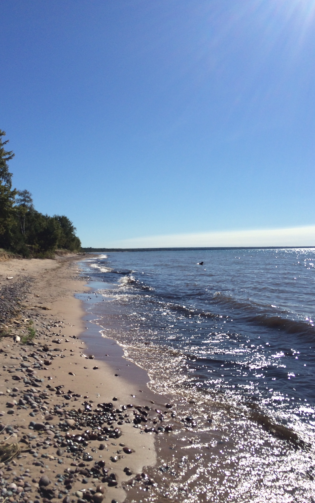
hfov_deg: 40.5
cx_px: 131
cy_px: 250
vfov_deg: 61.2
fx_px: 426
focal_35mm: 31
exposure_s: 1/5128
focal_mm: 4.15
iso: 32
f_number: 2.2
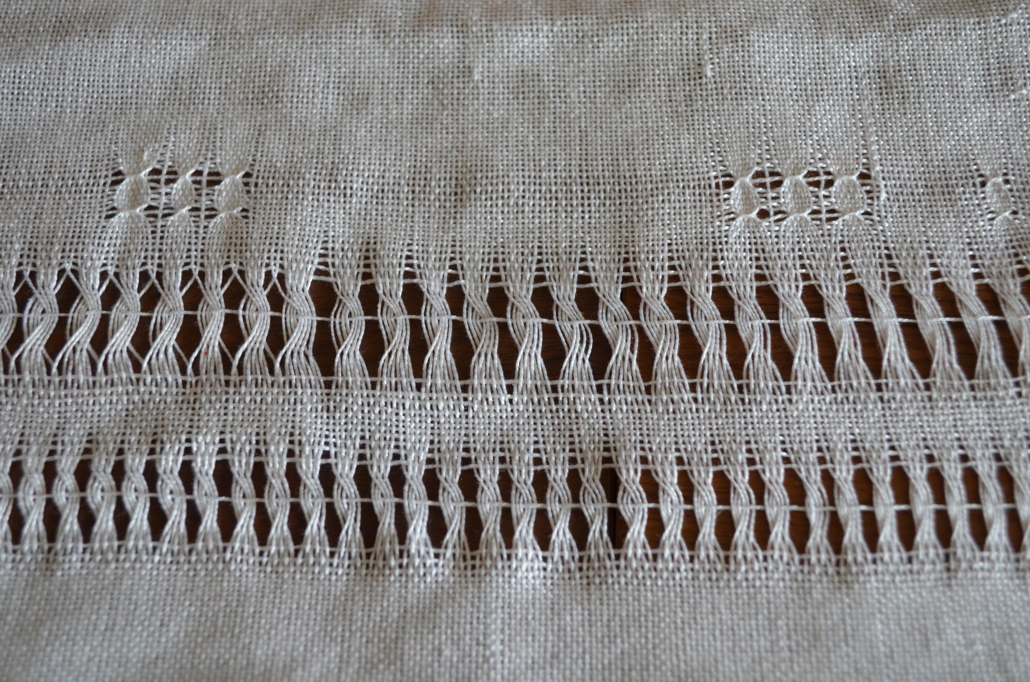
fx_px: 1242
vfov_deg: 30.7
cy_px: 341
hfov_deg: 45.0
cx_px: 515
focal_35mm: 44
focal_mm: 29
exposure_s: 1/60
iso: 1600
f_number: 4.5
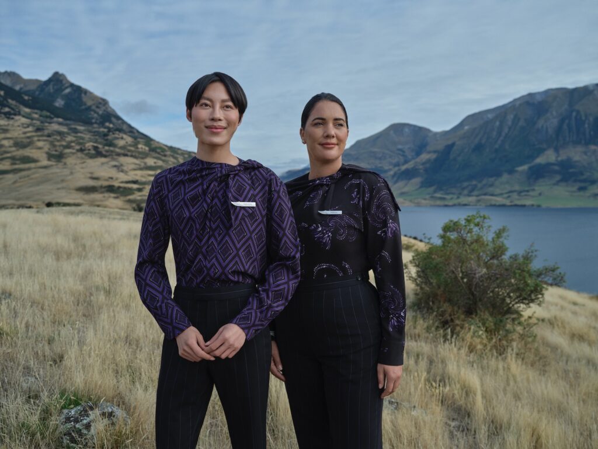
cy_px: 224
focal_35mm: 31
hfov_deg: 58.3
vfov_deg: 45.5
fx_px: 536
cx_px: 299
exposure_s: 1/640
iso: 320
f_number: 5
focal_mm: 39.6
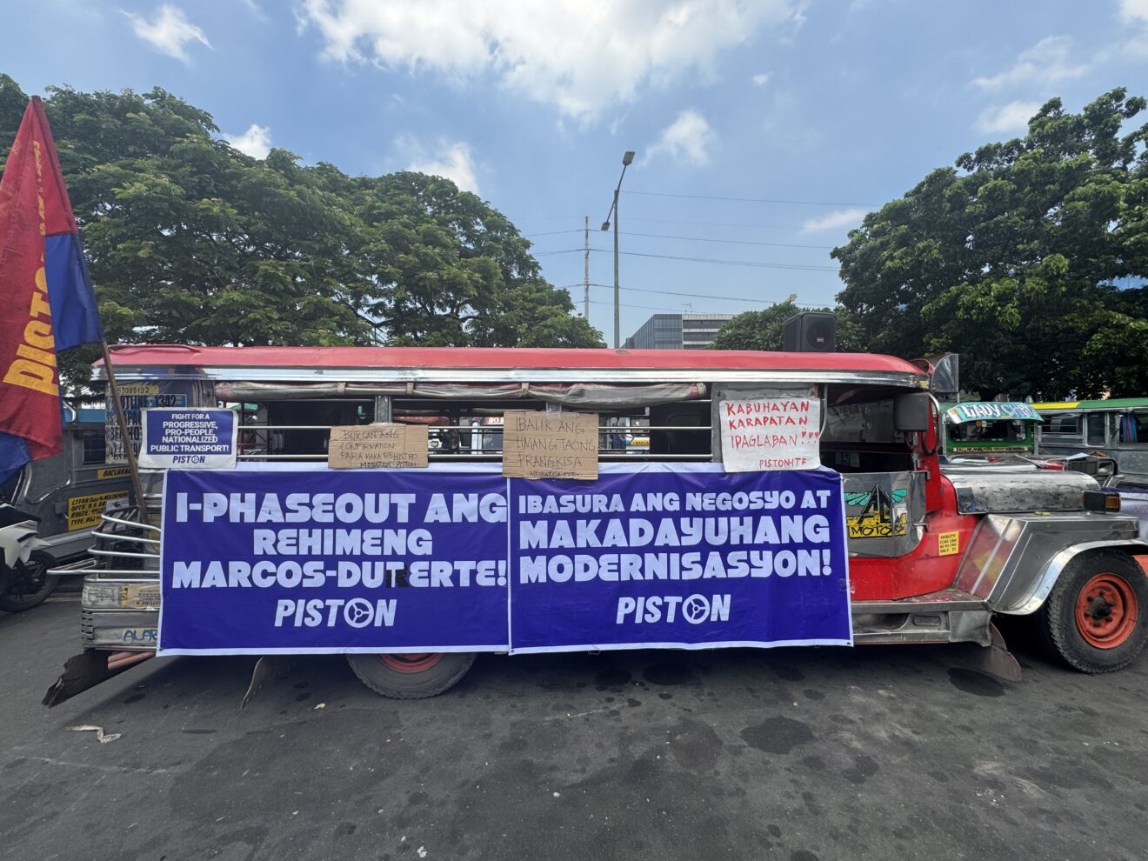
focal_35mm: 14
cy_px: 430
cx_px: 574
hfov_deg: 102.1
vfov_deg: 85.7
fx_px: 464
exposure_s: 1/899
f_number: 2.2
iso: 40
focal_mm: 2.22
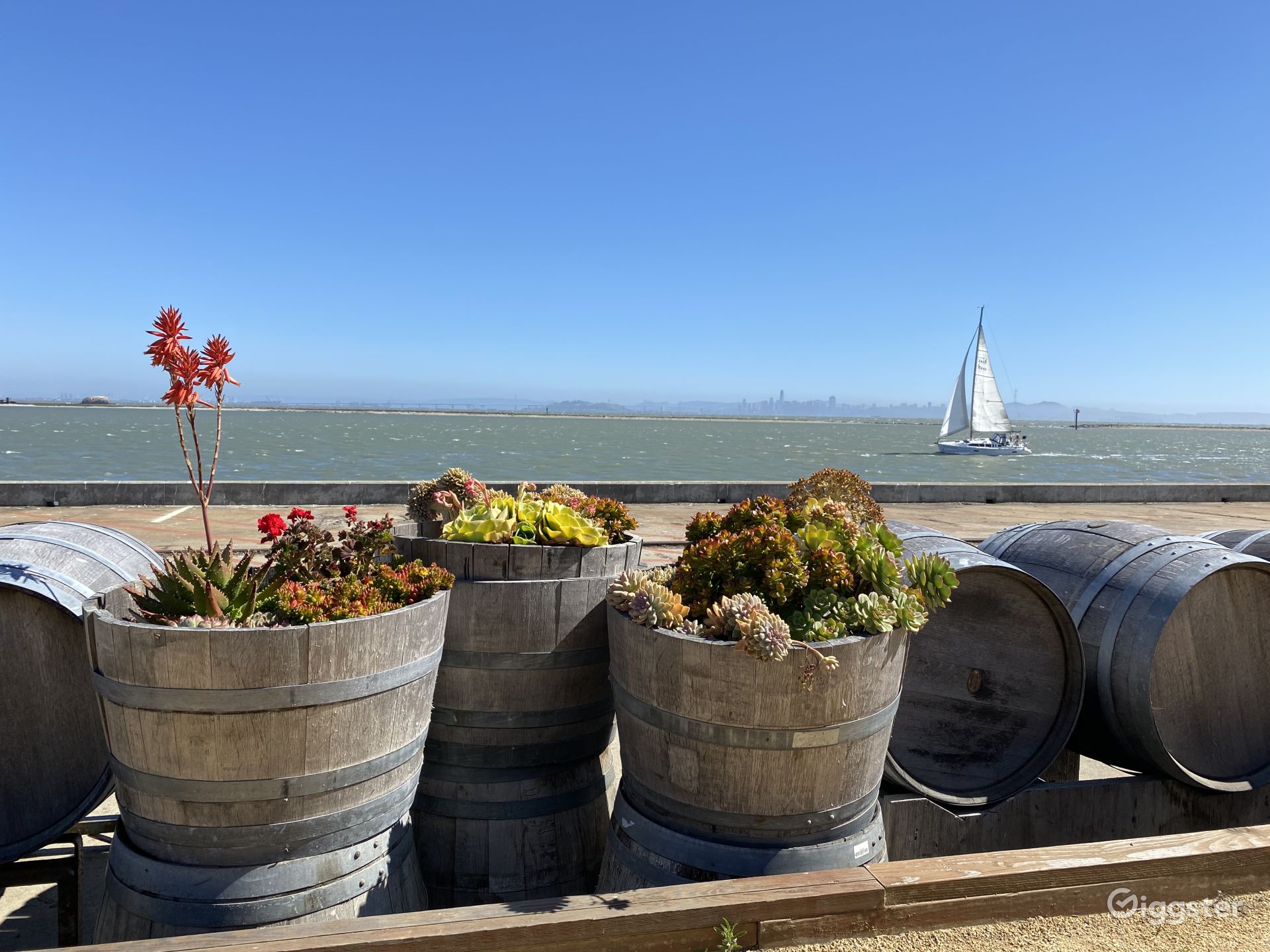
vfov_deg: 53.1
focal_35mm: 26
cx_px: 635
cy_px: 476
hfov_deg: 67.3
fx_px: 954
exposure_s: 1/3040
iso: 32
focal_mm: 4.25
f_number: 1.8
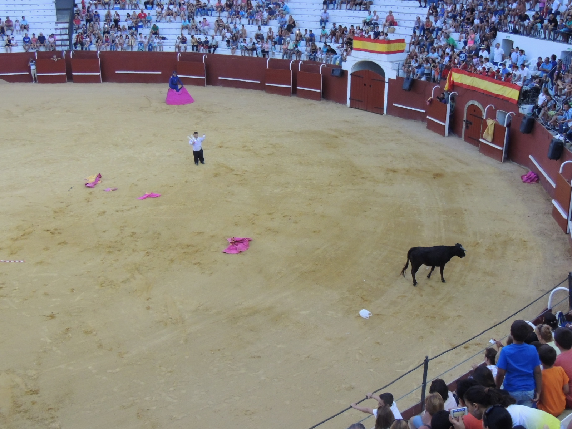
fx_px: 711
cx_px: 286
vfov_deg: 33.6
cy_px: 214
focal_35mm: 43
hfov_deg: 43.9
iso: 720
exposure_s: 1/125
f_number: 3.4
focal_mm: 7.6
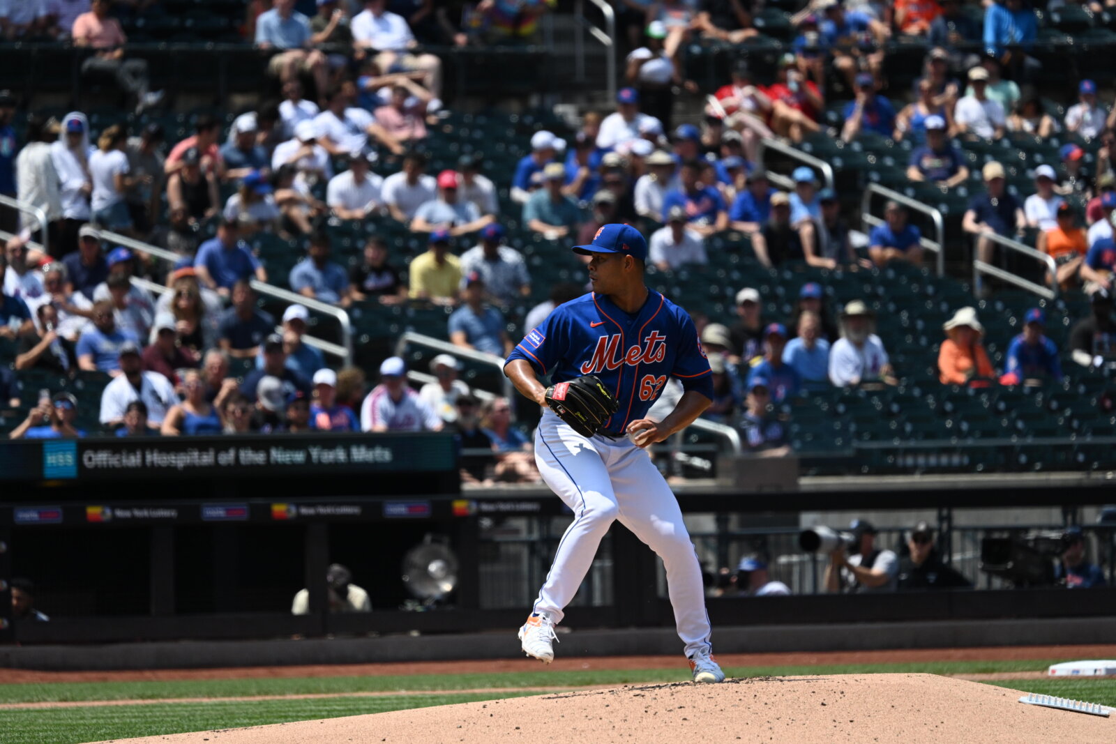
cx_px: 558
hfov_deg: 6.1
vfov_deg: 4.0
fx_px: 10540
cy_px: 372
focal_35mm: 340
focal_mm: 340
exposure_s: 1/5000
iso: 800
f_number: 5.3
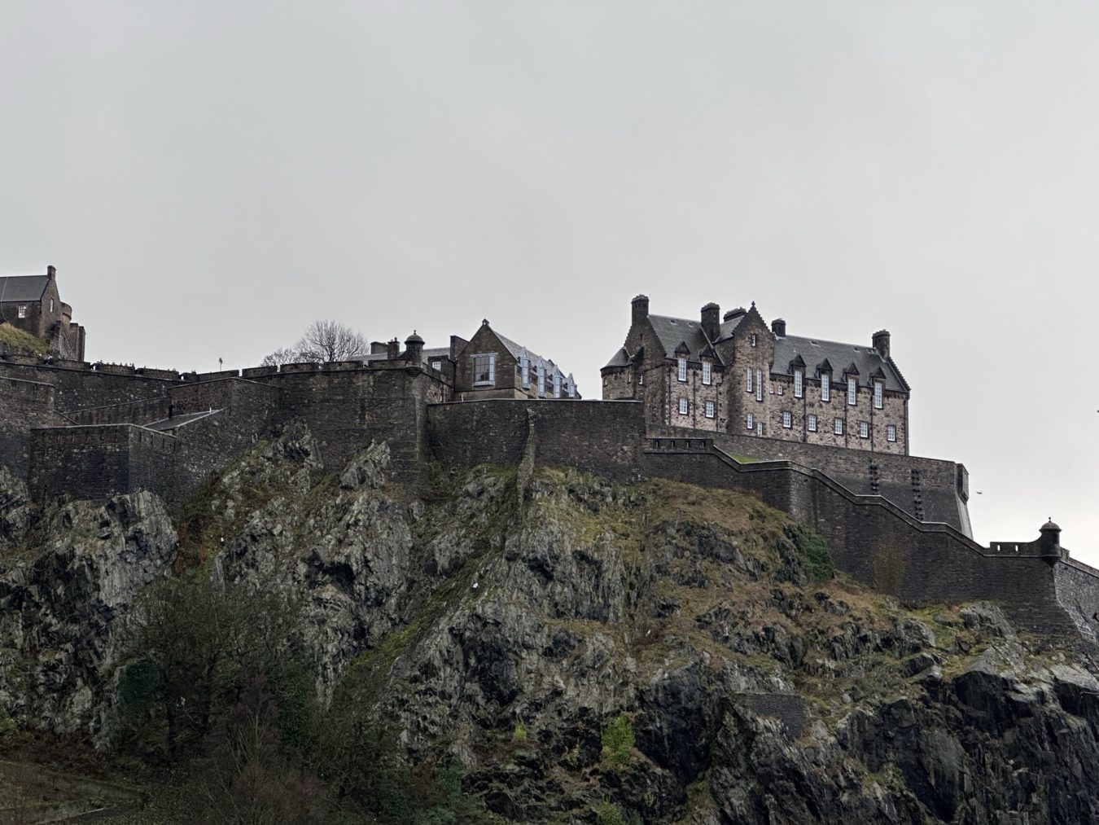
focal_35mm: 77
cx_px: 550
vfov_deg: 19.1
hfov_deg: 25.3
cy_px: 412
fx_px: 2445
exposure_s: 1/100
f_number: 2.8
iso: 64
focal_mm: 9
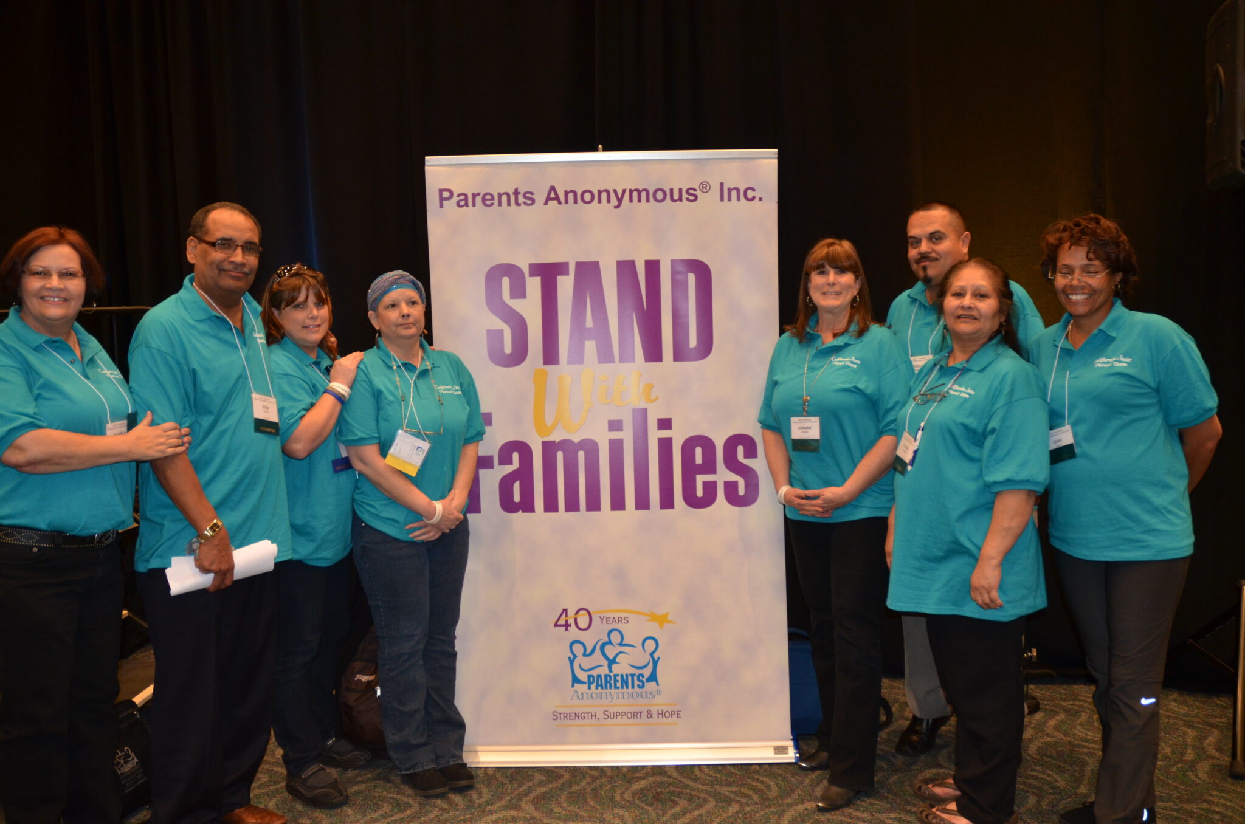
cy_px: 412
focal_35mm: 27
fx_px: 932
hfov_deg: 67.5
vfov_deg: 47.7
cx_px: 622
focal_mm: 18
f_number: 3.5
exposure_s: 1/60
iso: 800
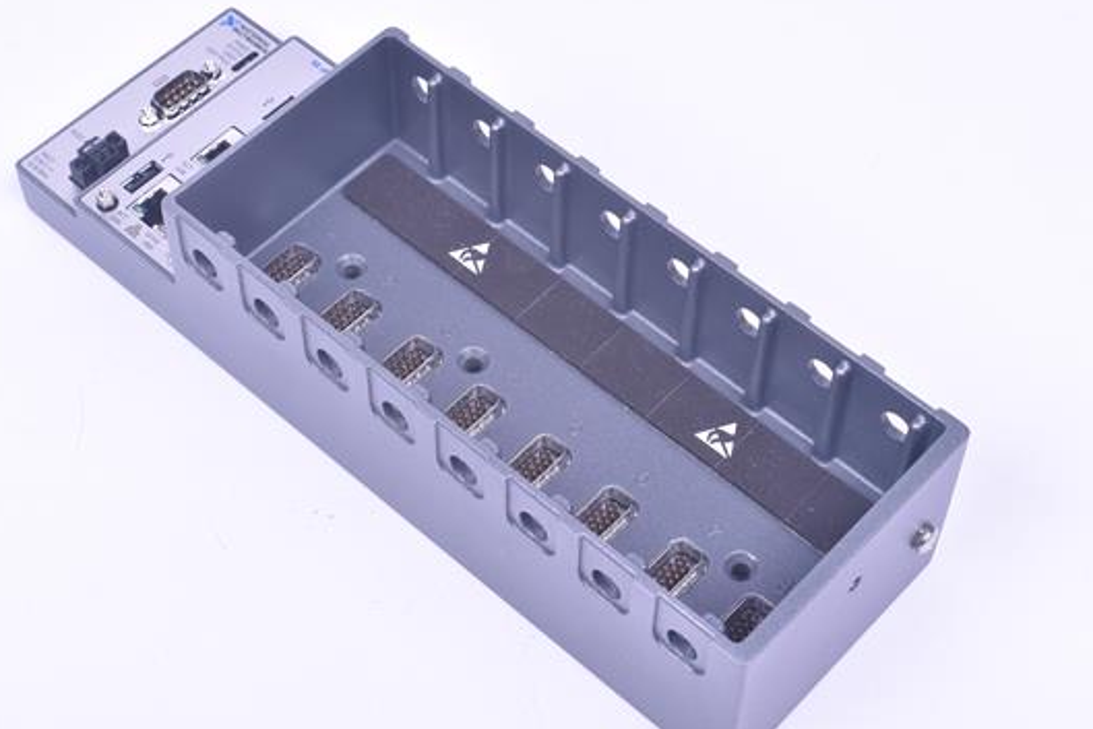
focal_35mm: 60
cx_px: 492
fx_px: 1809
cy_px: 384
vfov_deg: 22.8
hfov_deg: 33.6
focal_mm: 35
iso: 200
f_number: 10
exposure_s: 1/200
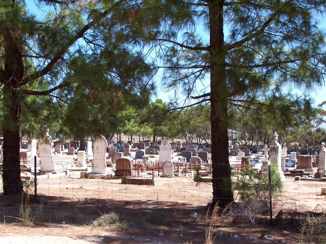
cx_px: 163
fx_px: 612
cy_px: 122
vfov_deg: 22.6
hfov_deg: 29.8
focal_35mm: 65
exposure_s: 1/476
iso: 80
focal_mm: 10.8
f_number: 3.6
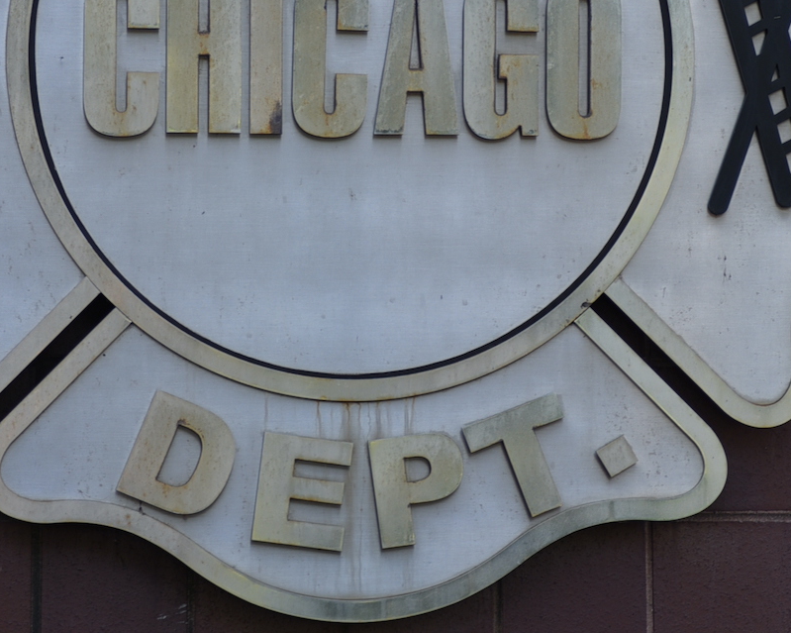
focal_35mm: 237
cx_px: 368
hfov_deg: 8.2
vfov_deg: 6.5
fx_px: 5548
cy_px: 16
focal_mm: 105
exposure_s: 1/125
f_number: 4.2
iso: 100
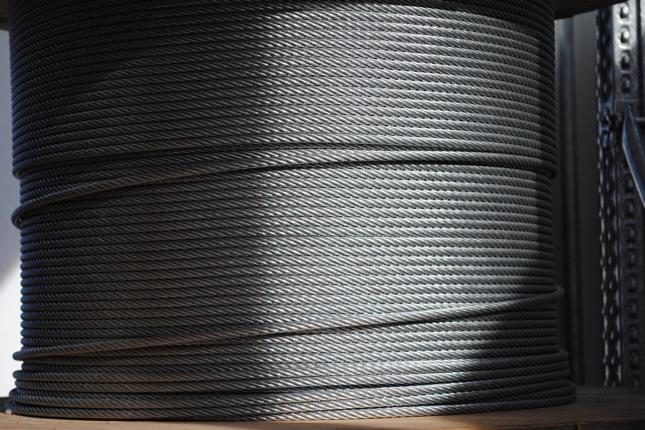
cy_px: 216
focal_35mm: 84
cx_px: 320
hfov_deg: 24.3
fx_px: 1496
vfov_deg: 16.4
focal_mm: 55
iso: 400
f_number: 5.6
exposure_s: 1/200
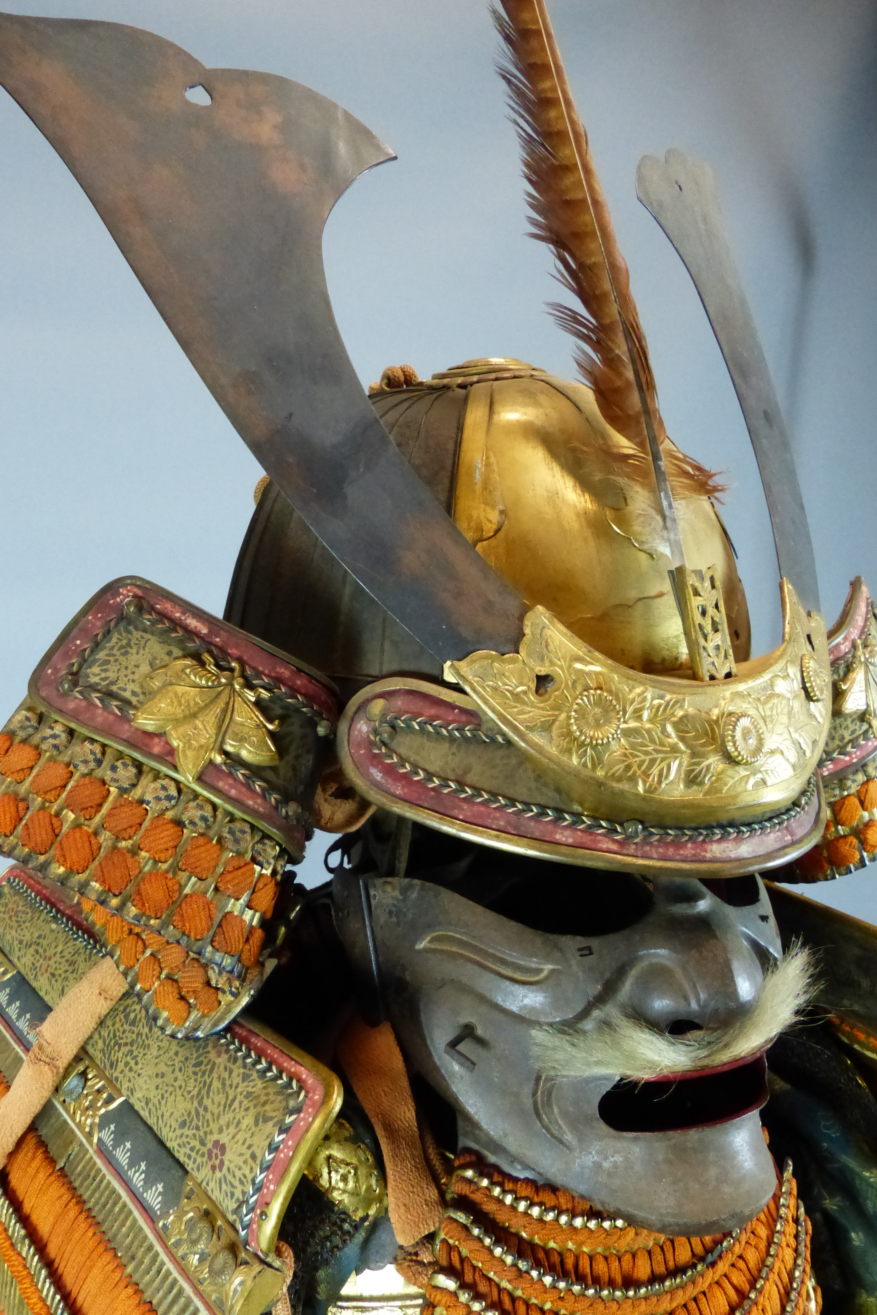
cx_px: 394
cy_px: 656
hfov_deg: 38.8
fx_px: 1243
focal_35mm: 34
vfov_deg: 55.8
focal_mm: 5.7
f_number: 6.3
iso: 800
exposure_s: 1/50
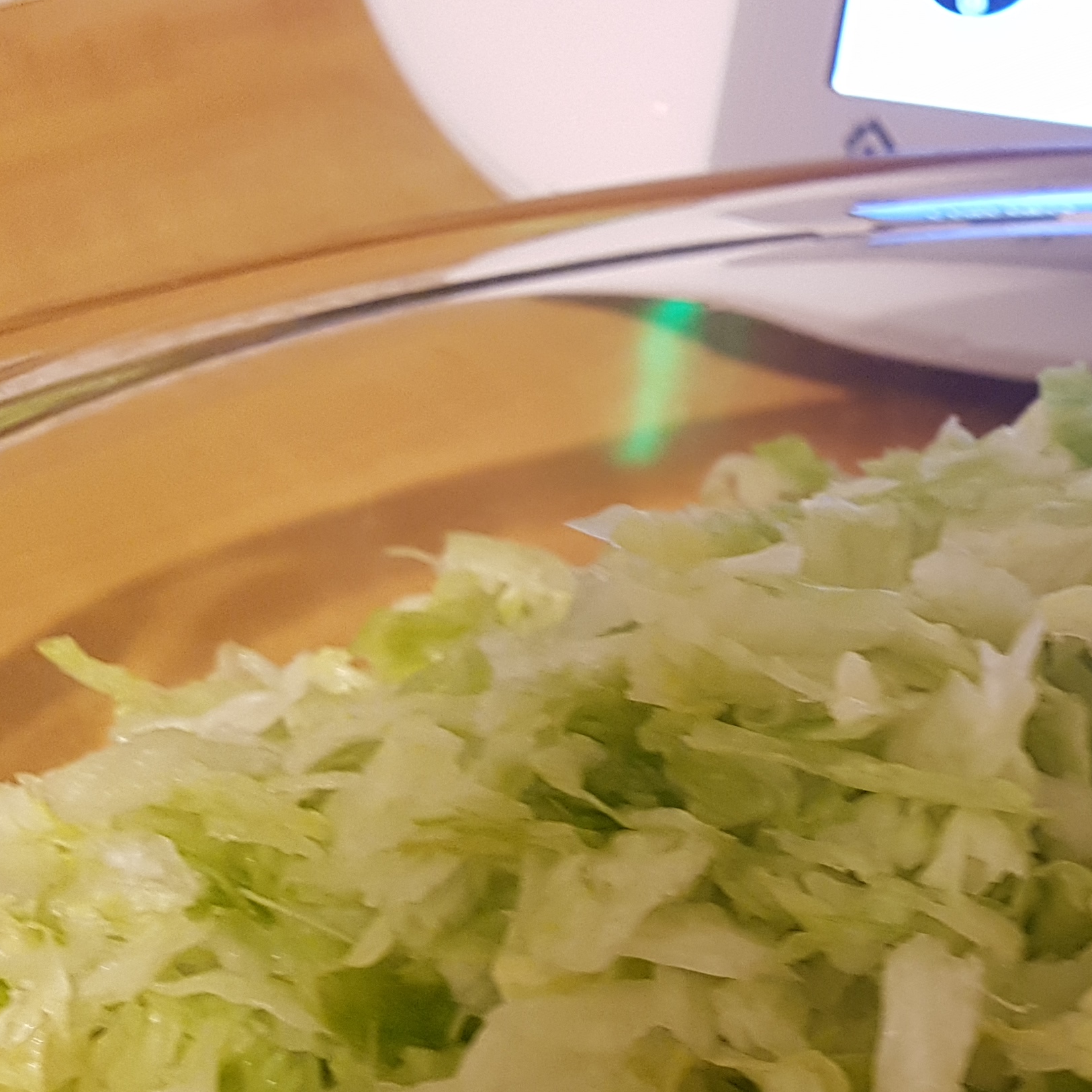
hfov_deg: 26.6
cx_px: 1317
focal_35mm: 57
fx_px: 2034
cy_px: 928
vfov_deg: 29.1
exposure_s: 1/11
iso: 200
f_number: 1.7
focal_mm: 4.2
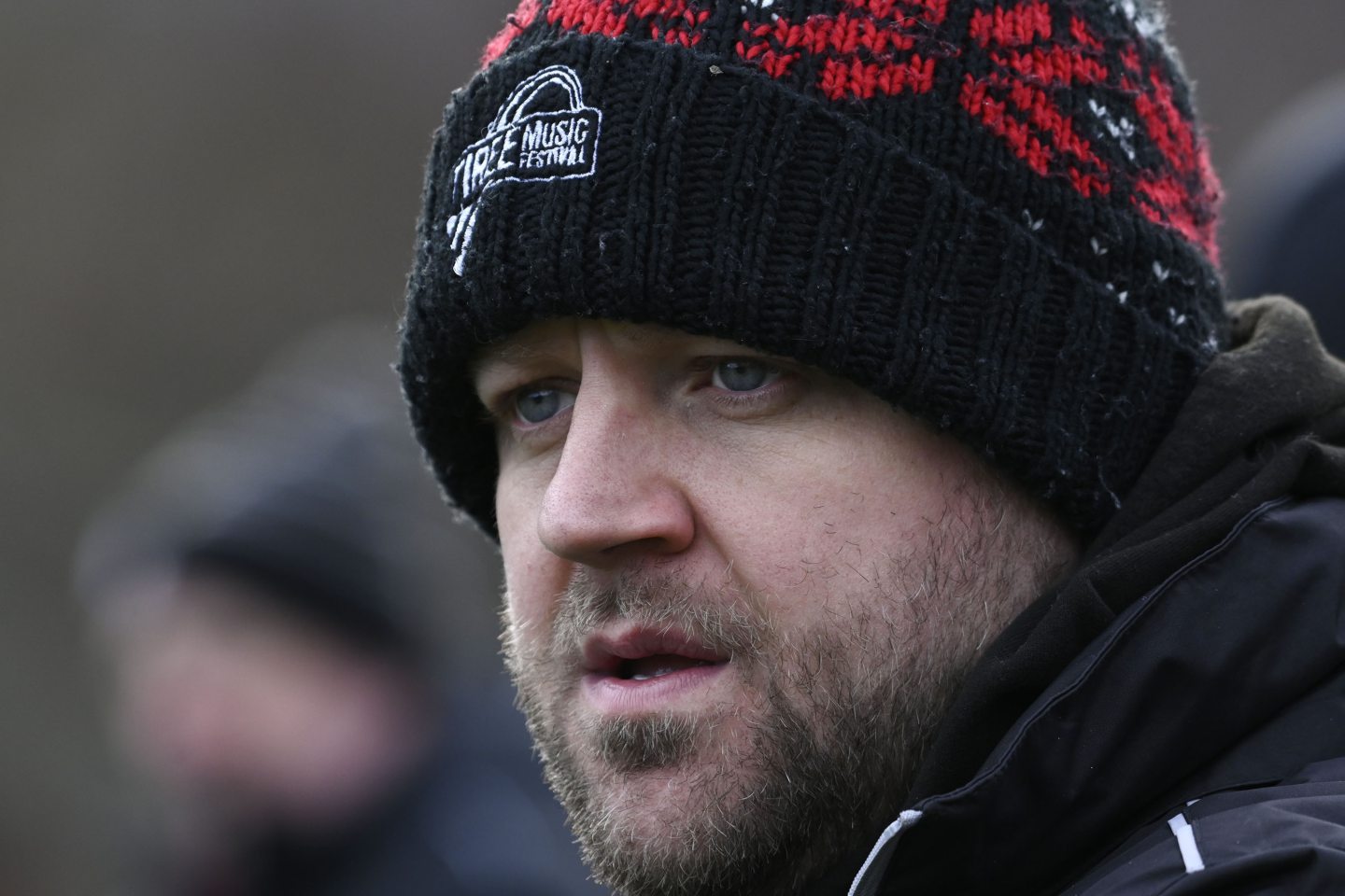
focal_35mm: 390
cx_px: 672
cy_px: 448
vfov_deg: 3.5
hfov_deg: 5.3
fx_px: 14570
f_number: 5.6
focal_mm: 260
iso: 640
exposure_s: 1/800
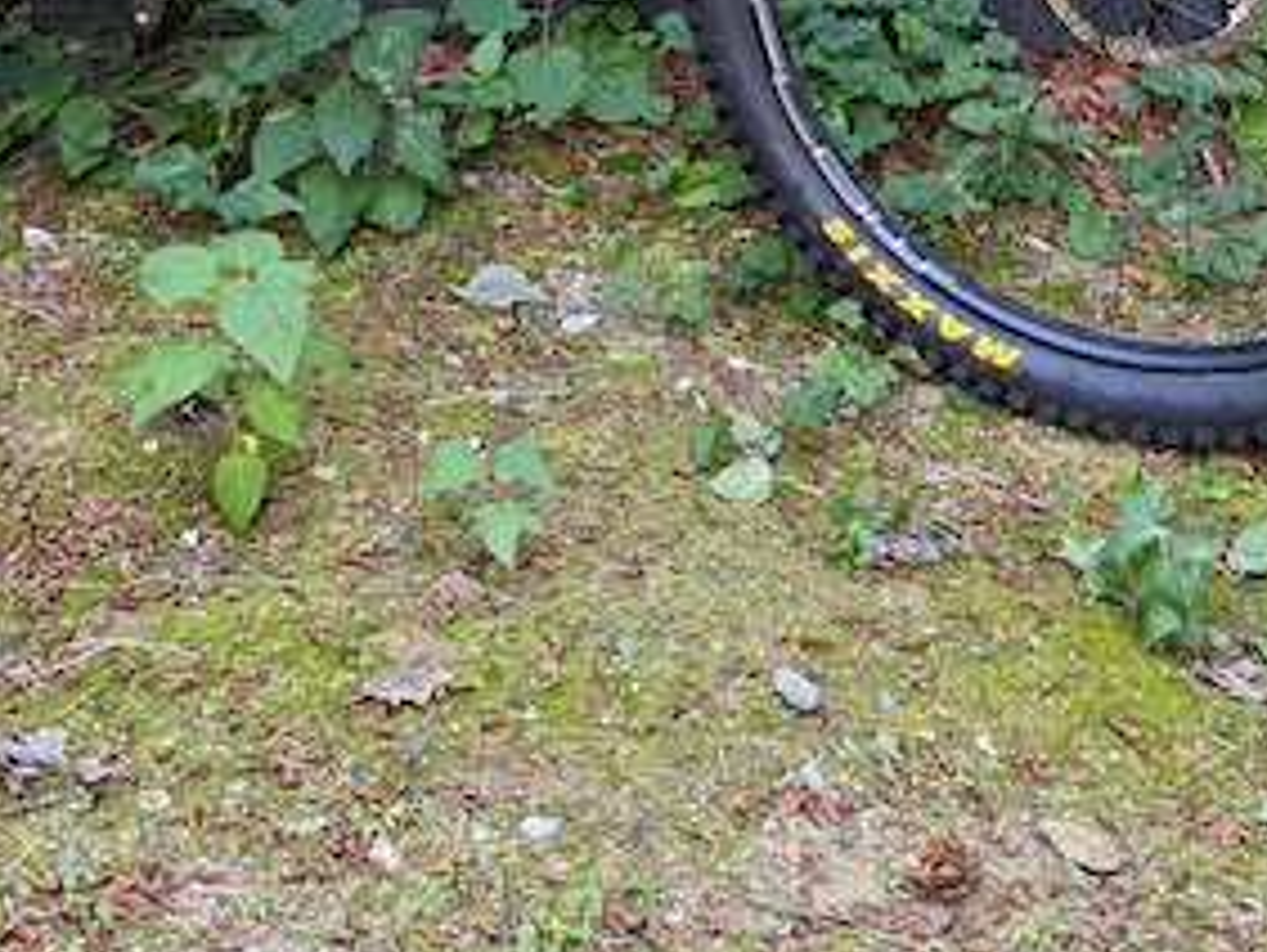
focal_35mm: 68
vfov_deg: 19.8
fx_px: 2491
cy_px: -305
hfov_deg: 28.5
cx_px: 566
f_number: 1.85
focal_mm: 6.81
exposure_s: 1/34.3
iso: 40
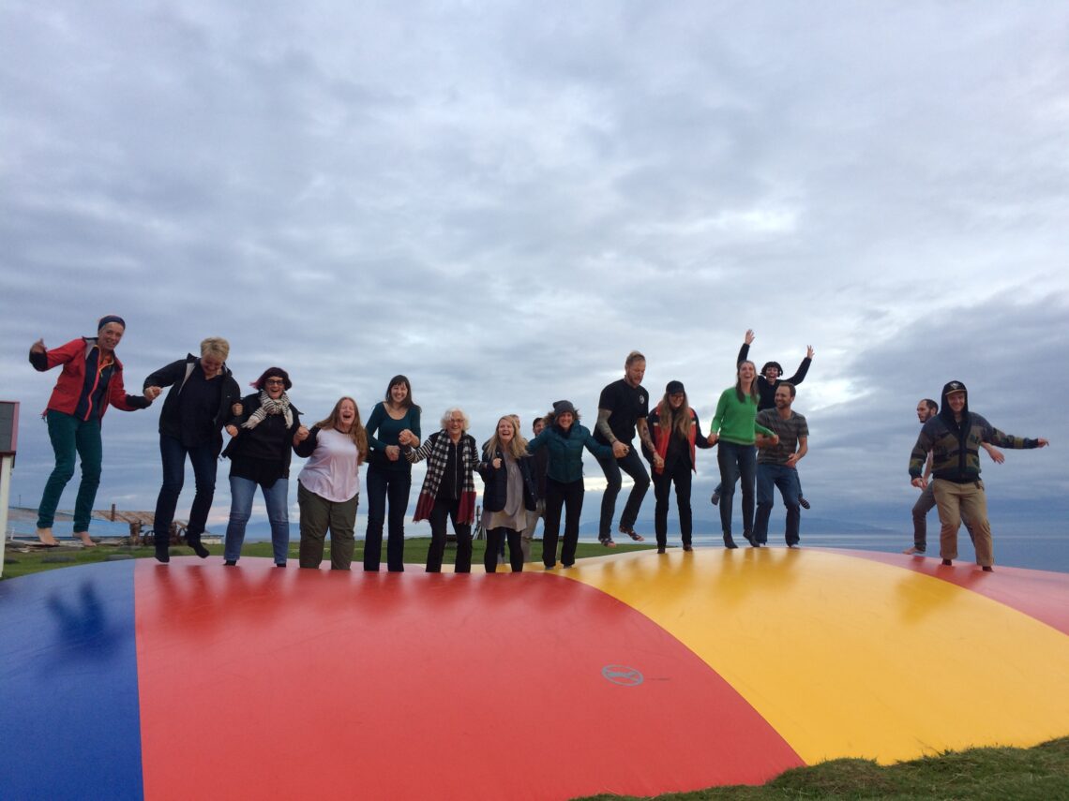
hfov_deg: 61.7
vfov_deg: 48.2
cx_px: 534
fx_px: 896
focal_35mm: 29
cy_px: 400
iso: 40
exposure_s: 1/100
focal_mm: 4.15
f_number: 2.2
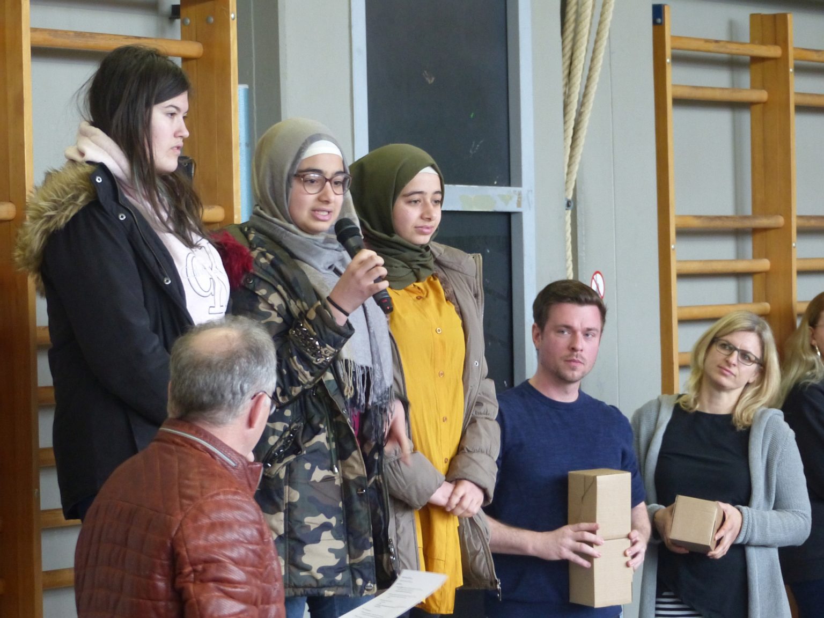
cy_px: 309
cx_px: 412
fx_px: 4570
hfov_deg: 10.3
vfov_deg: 7.7
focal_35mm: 192
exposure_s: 1/25
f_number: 2.8
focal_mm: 34.5
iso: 400
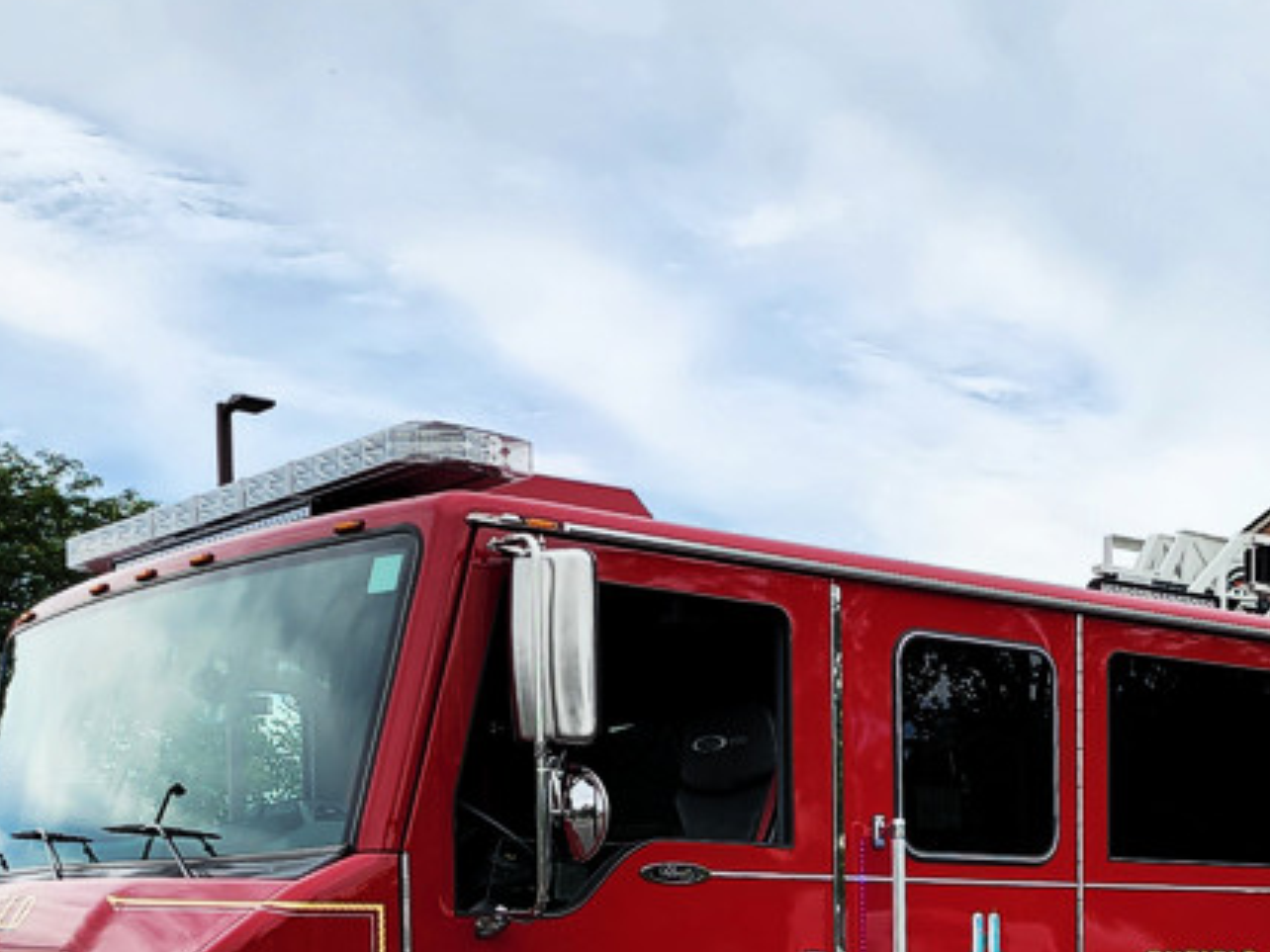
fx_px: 2018
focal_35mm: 55
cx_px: 1104
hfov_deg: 33.4
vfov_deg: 24.9
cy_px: 1026
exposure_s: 1/638
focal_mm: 6.4
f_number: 1.8
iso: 12
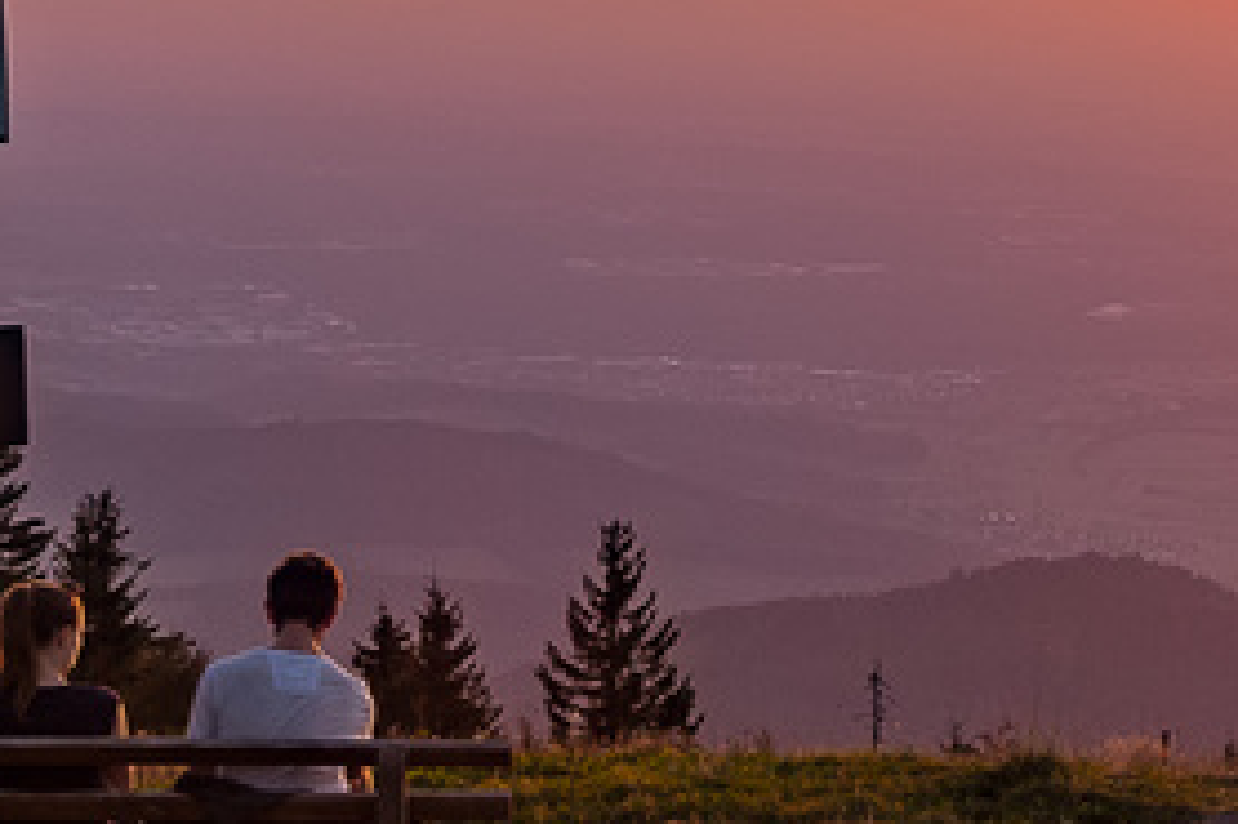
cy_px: 225
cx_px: 1234
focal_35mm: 135
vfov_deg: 10.1
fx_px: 4640
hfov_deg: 14.9
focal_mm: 20
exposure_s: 1/200
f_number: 5.6
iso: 220
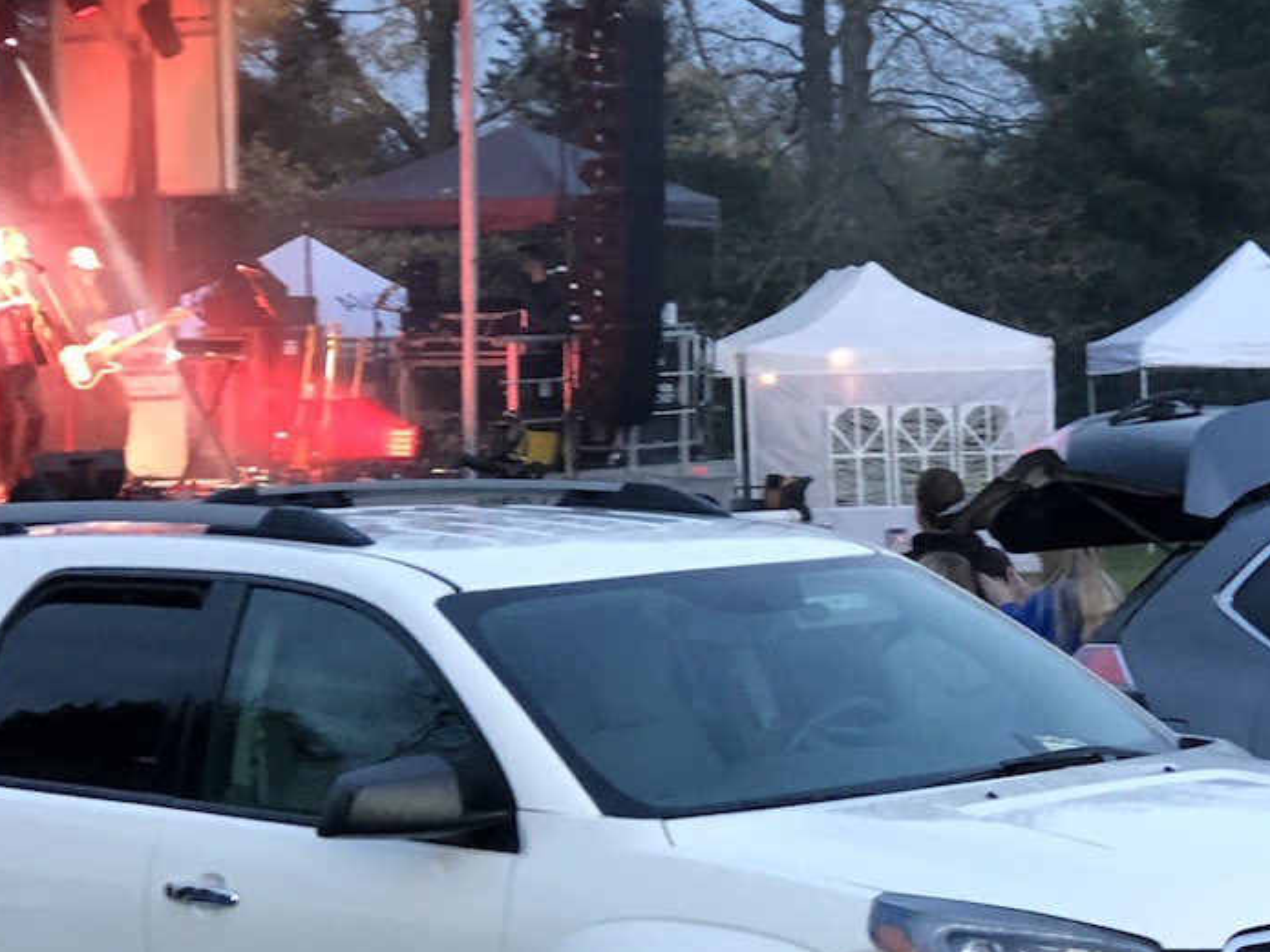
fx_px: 4512
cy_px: 659
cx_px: 1040
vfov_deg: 12.0
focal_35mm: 123
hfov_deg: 15.9
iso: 250
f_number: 2.8
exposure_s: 1/30
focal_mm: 6.6
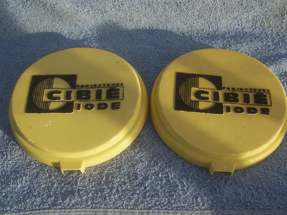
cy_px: 103
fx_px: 332
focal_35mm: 40
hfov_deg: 46.8
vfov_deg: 36.0
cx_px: 142
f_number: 6.4
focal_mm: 7.8
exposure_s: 1/250
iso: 50
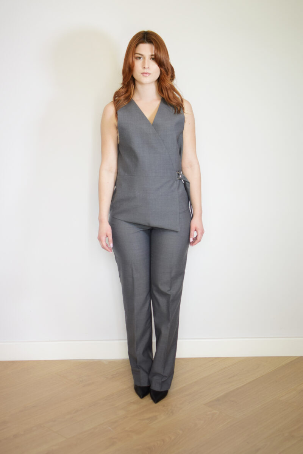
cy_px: 227
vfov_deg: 37.9
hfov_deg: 25.8
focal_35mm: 52
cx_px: 152
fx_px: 663
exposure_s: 1/160
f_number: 1.8
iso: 400
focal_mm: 35
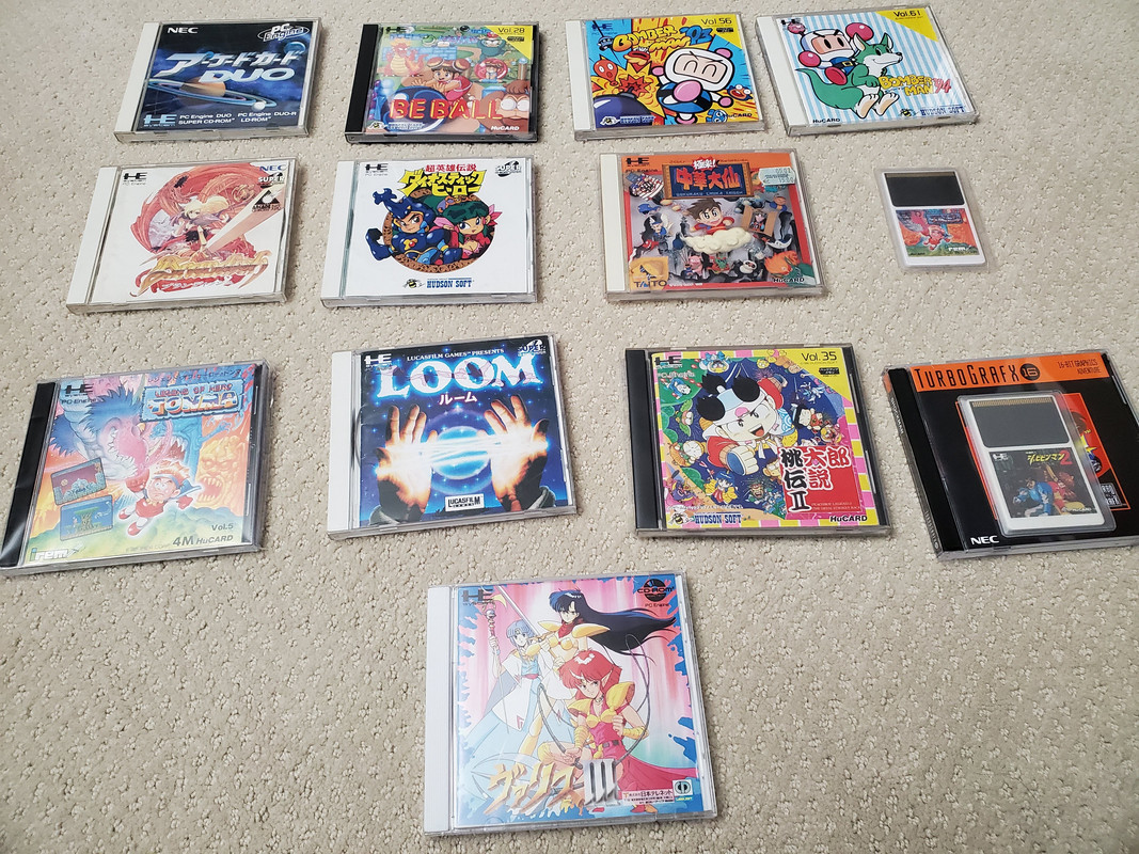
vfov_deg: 53.1
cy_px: 427
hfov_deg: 67.3
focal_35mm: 26
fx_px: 855
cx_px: 570
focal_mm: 4.3
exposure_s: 1/40
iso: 640
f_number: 2.4
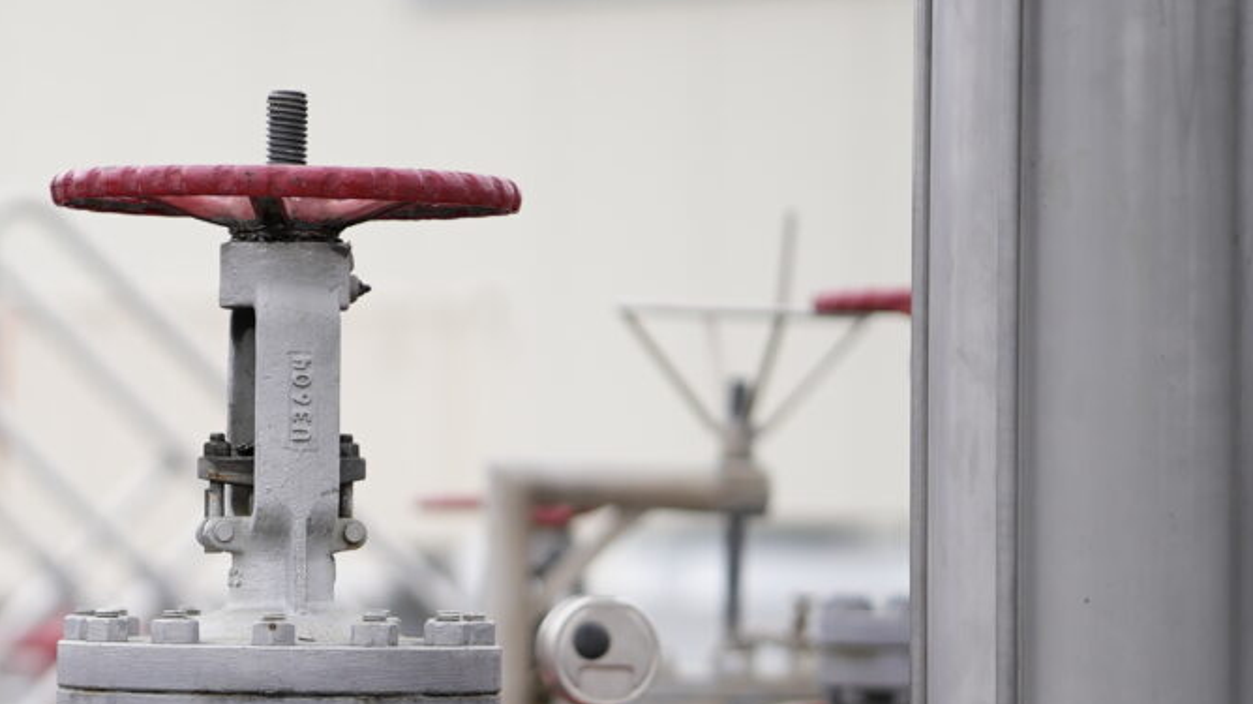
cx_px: 86
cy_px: 627
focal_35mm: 205
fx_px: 6808
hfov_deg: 10.5
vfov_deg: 5.9
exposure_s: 1/2000
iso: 320
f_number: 1.8
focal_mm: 85
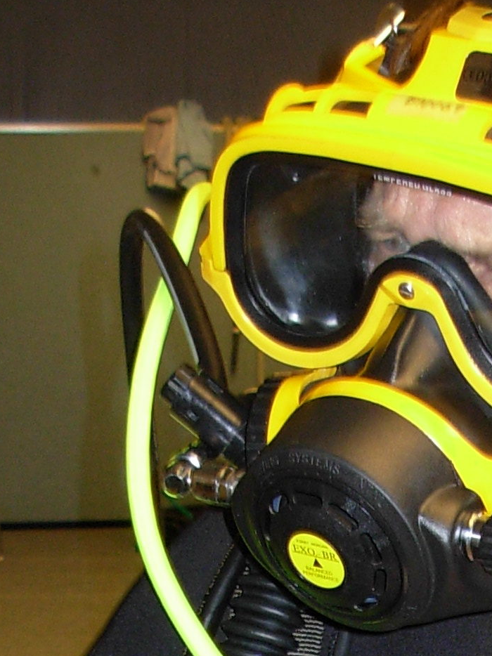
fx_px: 2370
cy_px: 940
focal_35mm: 125
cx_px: 486
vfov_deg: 14.8
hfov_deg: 11.7
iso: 118
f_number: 2.9
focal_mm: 6.3
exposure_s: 1/33.9
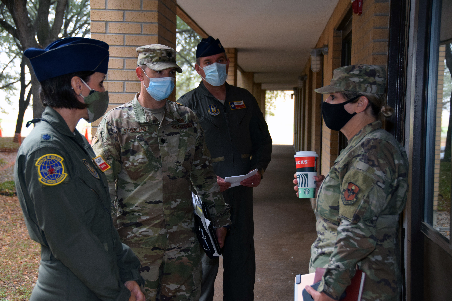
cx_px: 226
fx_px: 791
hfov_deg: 31.9
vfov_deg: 21.6
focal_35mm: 63
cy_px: 150
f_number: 4.5
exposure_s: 1/80
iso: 800
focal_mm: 42
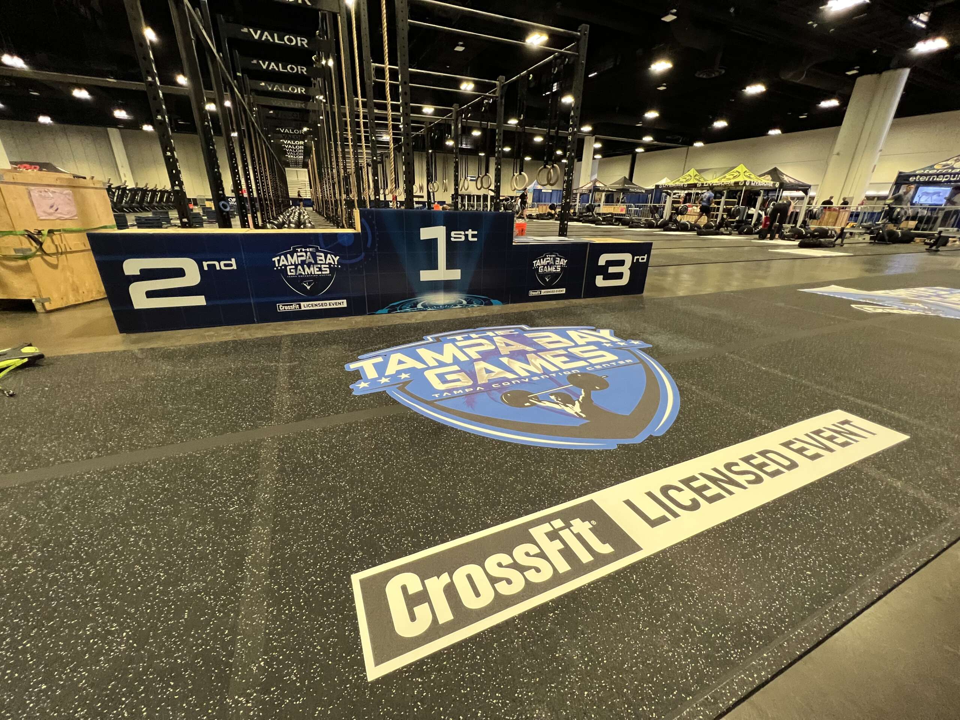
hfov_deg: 106.2
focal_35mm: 13
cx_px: 480
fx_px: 361
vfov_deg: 89.9
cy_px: 360
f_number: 1.8
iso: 400
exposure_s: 1/60
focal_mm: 1.57
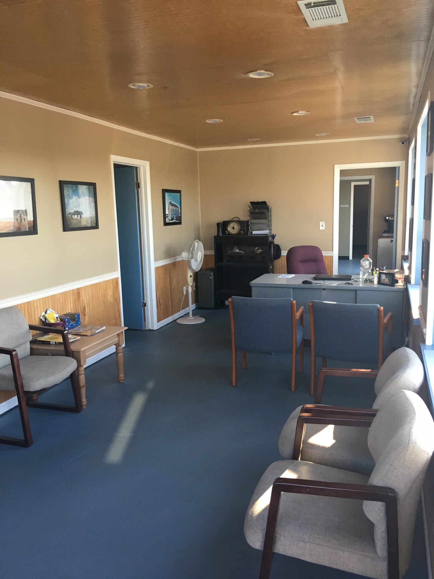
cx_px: 217
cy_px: 290
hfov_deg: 48.2
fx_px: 485
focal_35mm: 29
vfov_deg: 61.7
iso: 40
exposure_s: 1/30
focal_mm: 4.15
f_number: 2.2
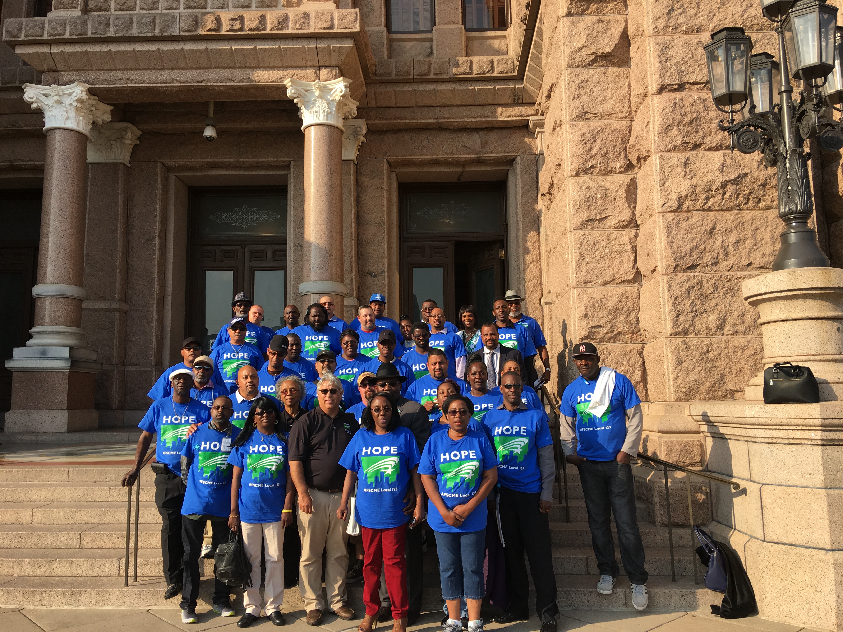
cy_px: 316
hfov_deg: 61.7
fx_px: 706
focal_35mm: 29
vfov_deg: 48.2
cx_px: 422
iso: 25
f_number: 2.2
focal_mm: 4.15
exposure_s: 1/785
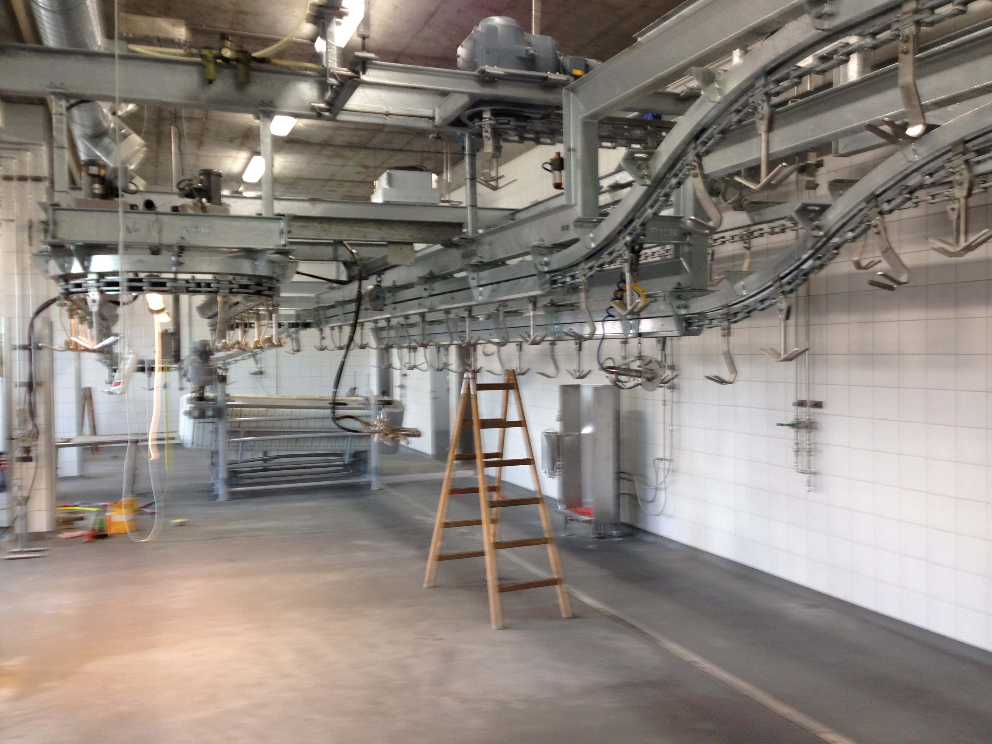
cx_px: 496
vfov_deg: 42.9
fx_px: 946
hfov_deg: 55.4
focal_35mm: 33
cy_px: 372
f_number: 2.4
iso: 64
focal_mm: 4.13
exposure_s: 1/20
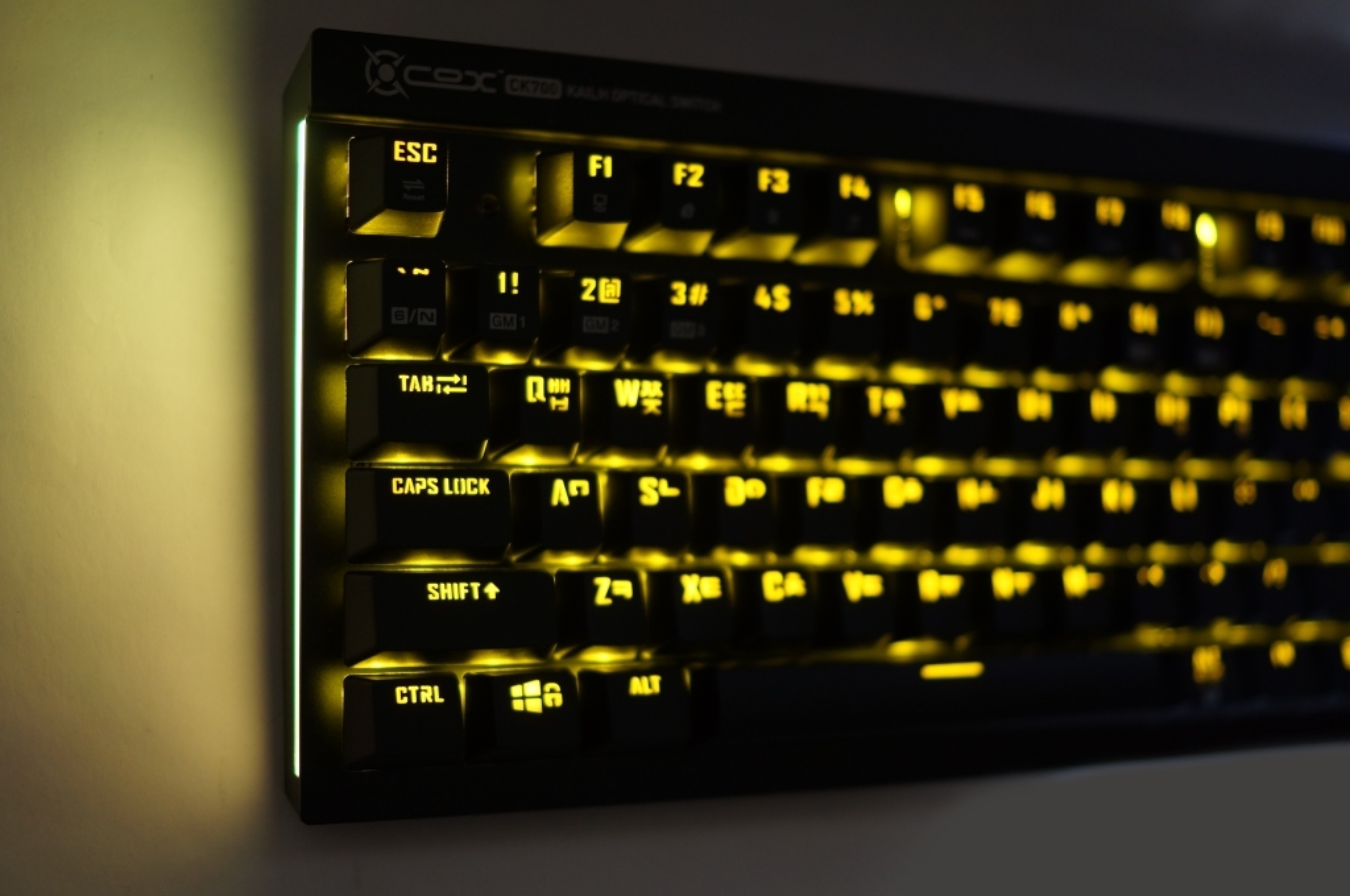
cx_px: 675
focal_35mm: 52
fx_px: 1966
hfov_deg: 37.9
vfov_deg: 25.7
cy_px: 448
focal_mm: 35
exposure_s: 1/8
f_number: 2
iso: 400
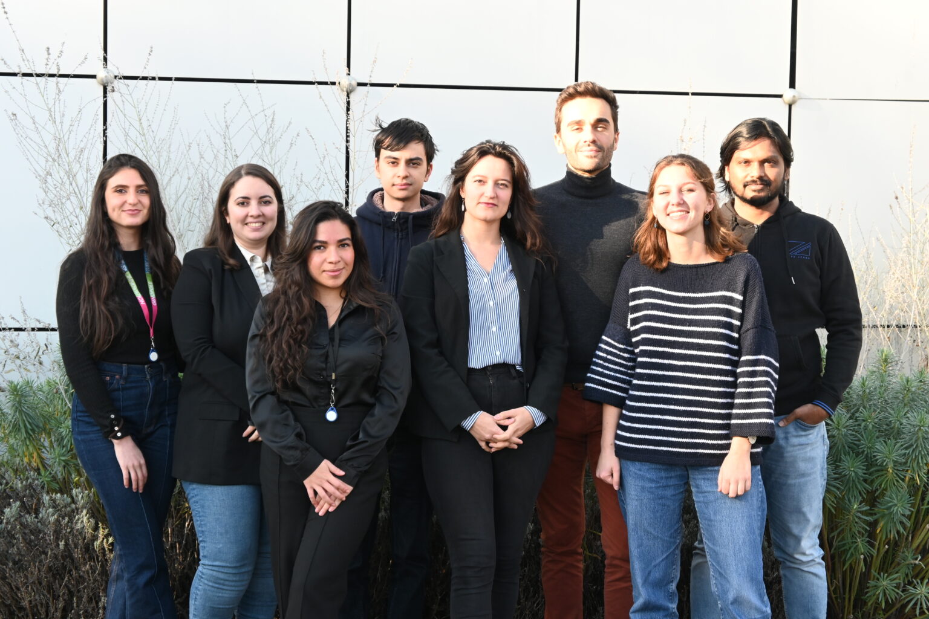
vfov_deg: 18.2
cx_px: 464
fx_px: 1935
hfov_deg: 27.0
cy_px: 310
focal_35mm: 75
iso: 400
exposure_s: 1/200
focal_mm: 50
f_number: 6.3
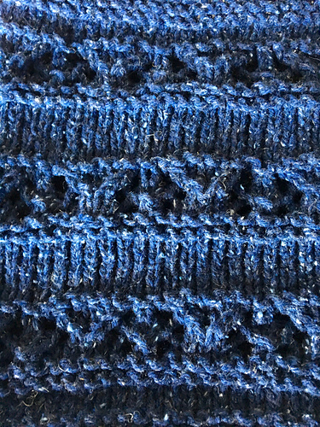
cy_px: 214
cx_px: 160
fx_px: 357
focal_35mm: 29
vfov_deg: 61.7
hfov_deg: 48.2
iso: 400
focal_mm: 4.15
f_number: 2.2
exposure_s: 1/15
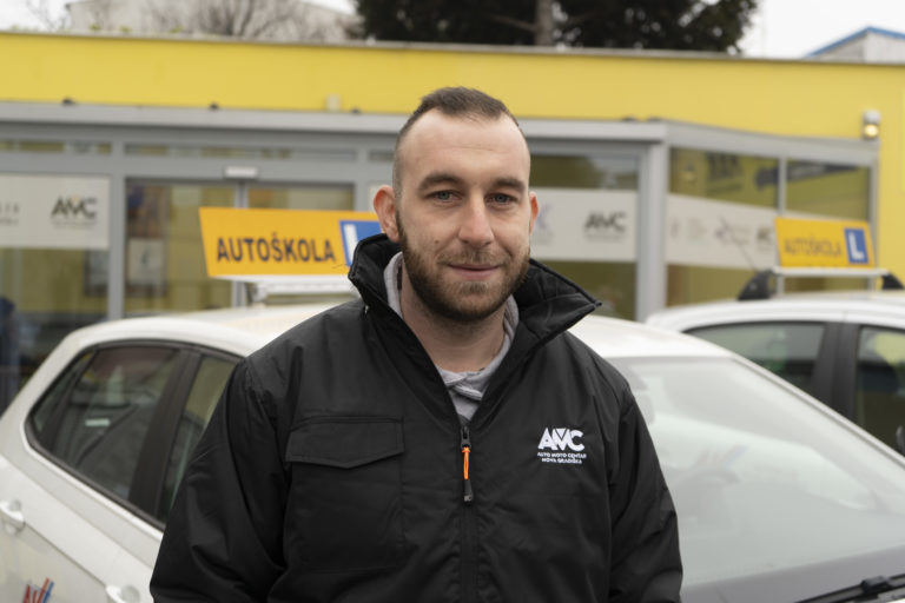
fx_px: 1307
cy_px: 302
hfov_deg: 38.2
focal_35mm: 52
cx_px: 452
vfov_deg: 26.0
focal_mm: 52
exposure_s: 1/160
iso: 250
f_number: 5
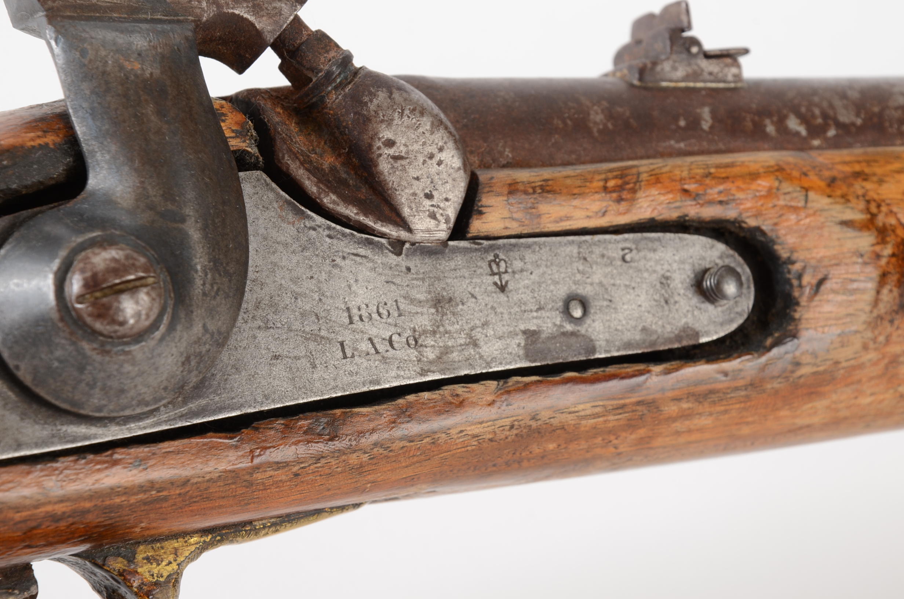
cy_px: 300
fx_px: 3947
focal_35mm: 158
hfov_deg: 13.1
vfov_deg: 8.7
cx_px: 452
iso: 200
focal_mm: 105
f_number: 11
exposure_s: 1/125
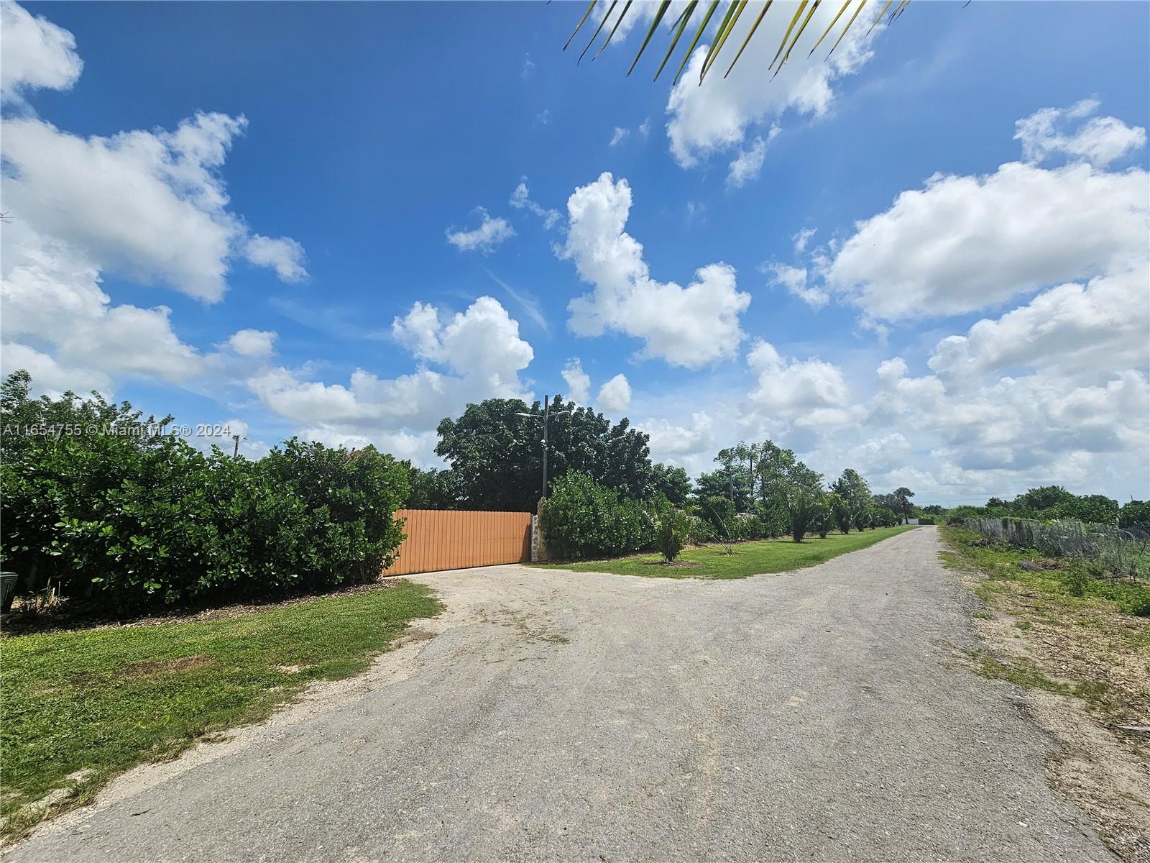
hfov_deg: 106.2
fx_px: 432
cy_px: 432
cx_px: 575
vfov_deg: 89.9
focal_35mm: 13
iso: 50
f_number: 2.2
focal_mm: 2.2
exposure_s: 1/5061
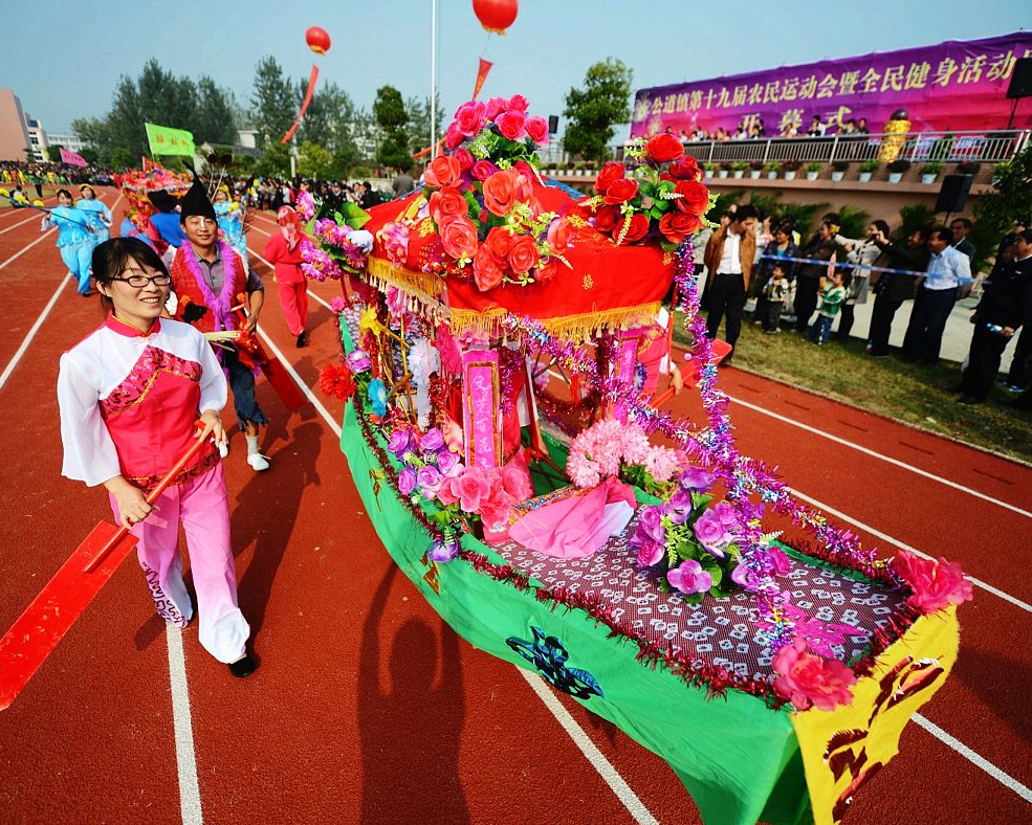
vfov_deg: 80.4
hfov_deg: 93.0
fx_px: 489
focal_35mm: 16
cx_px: 489
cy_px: 411
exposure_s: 1/6400
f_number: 2.8
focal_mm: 14
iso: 200
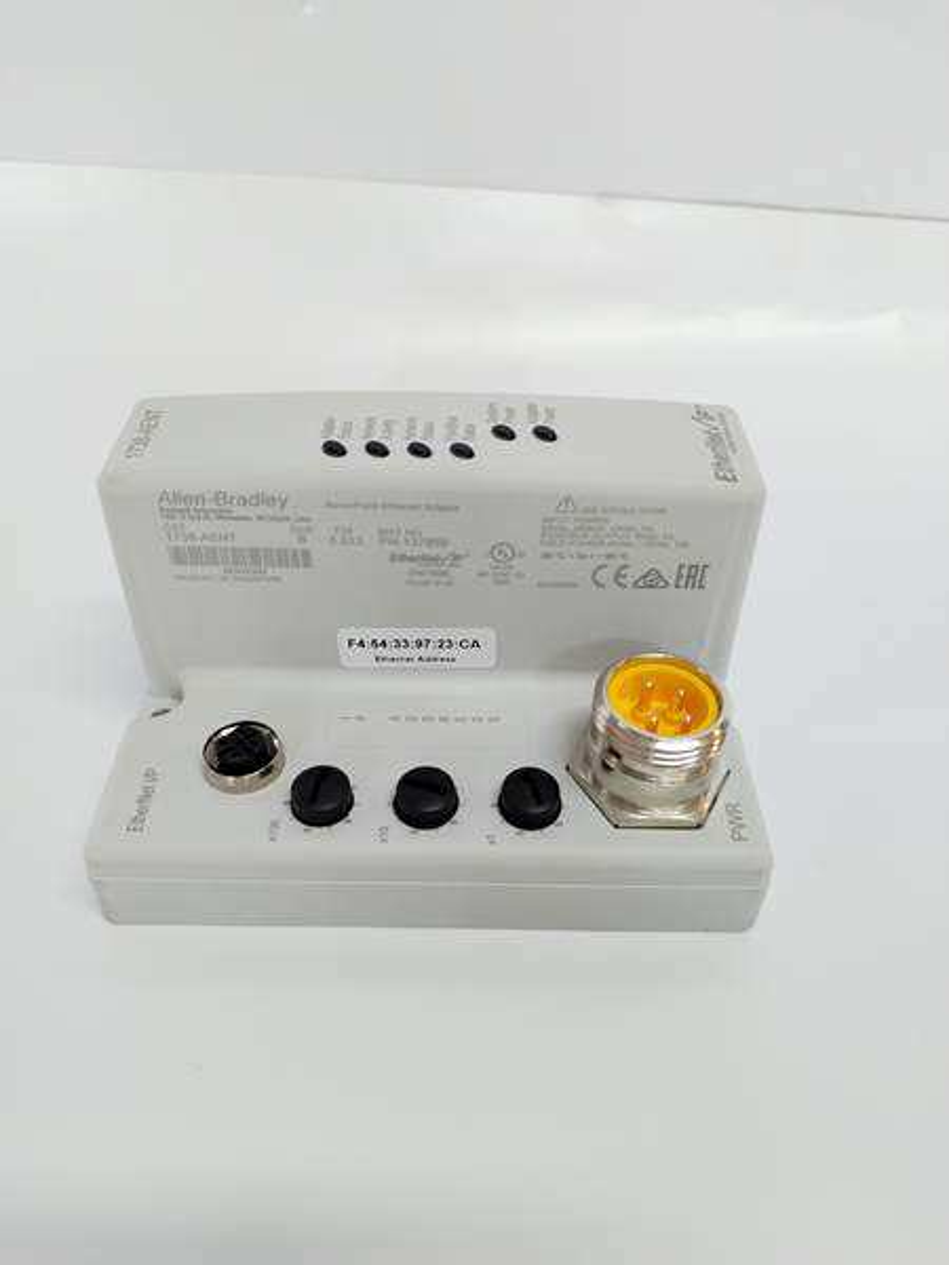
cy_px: 632
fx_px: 950
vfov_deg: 67.3
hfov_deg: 53.1
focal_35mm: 26
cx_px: 474
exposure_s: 1/50
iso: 205
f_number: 1.8
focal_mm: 4.75
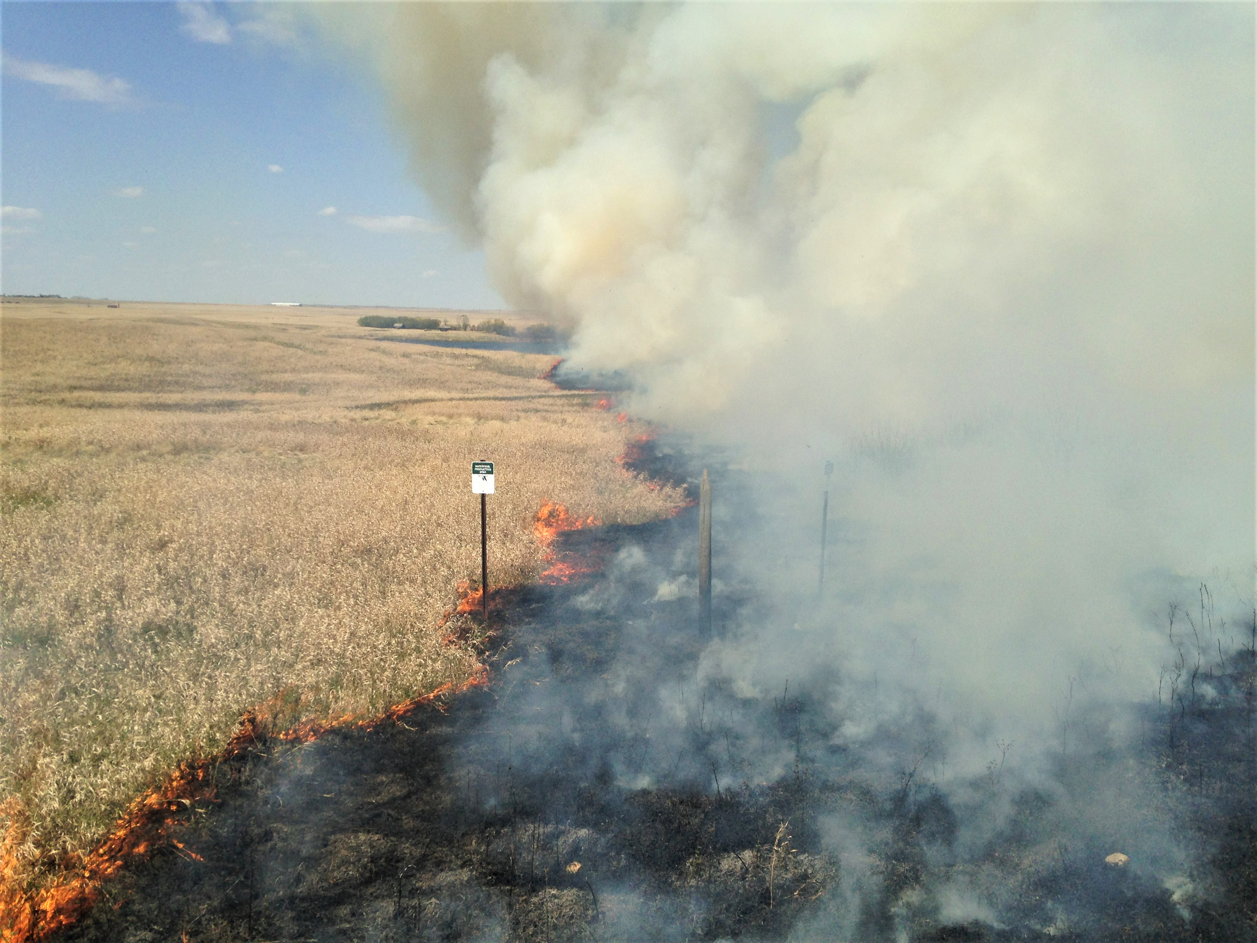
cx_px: 628
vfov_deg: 42.9
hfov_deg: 55.4
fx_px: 1198
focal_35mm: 33
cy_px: 472
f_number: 2.4
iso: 50
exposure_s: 1/2358
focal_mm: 4.12
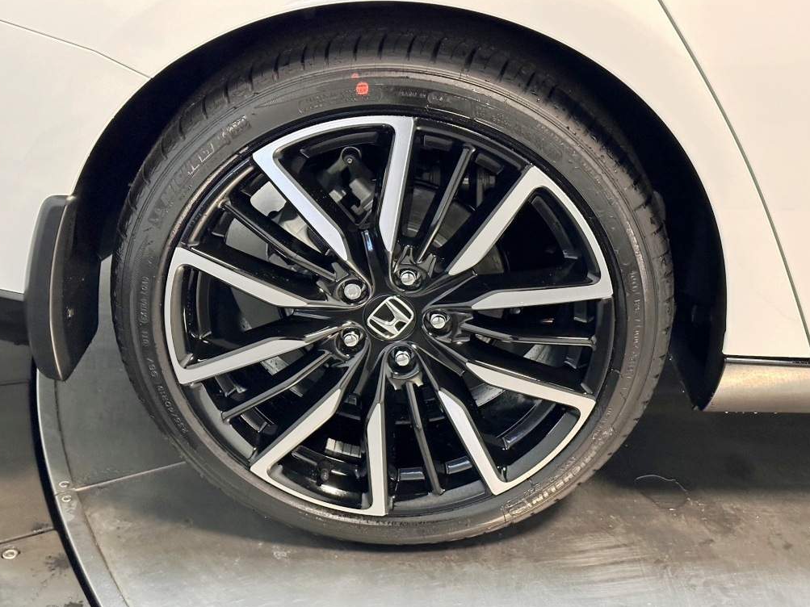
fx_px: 1146
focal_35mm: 49
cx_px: 401
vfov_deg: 29.7
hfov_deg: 38.9
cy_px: 302
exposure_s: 1/30
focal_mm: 6.86
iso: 640
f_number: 1.78
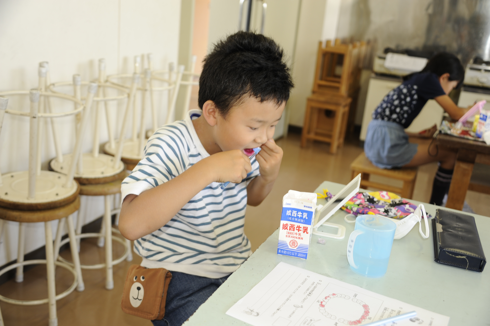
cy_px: 163
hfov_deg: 48.5
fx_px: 544
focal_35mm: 40
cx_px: 245
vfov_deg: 33.4
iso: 400
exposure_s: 1/80
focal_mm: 40
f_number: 4
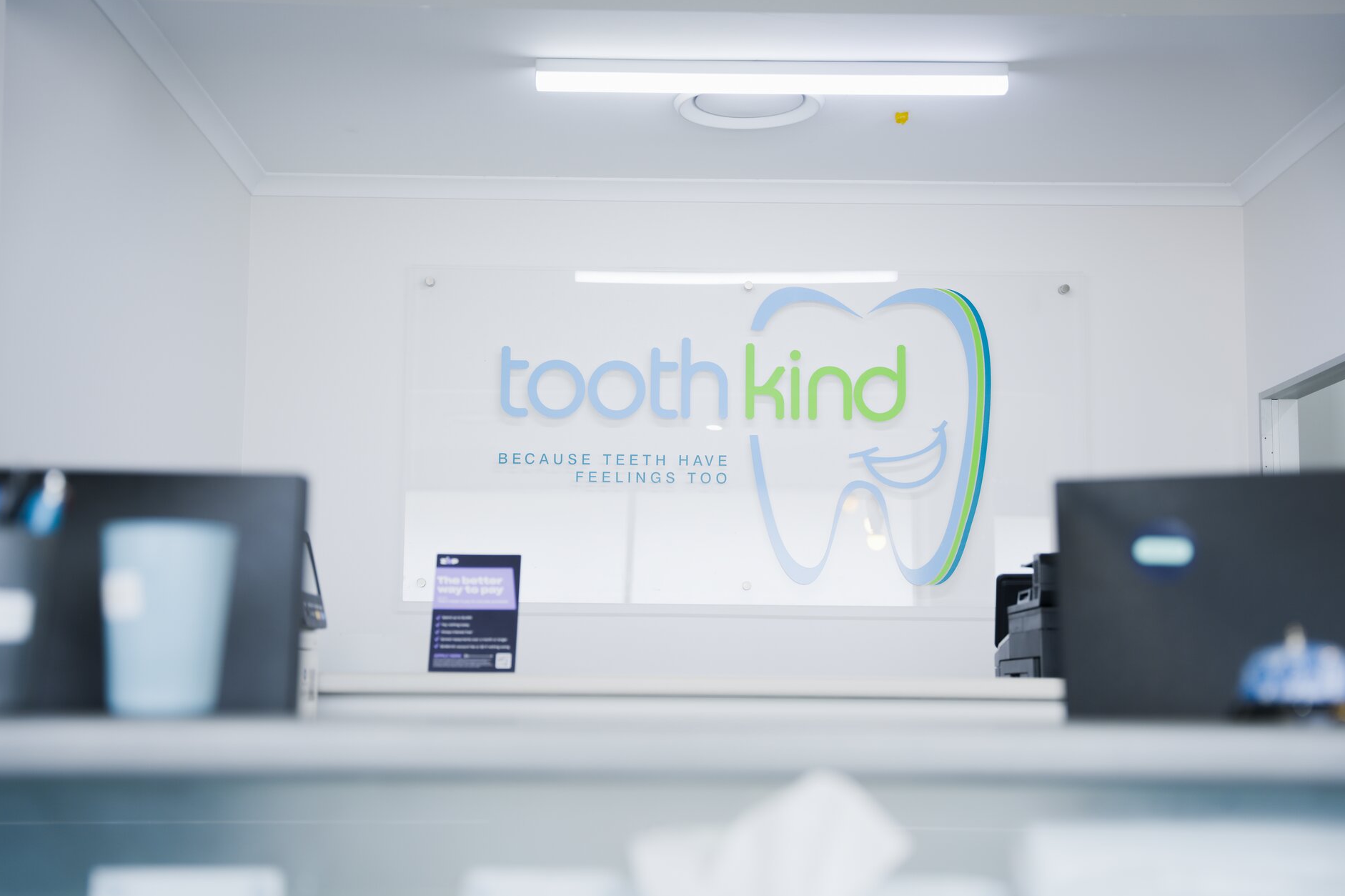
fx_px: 1902
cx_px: 683
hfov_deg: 38.9
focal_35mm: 51
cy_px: 454
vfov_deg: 26.5
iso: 400
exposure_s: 1/50
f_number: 2.8
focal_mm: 49.9
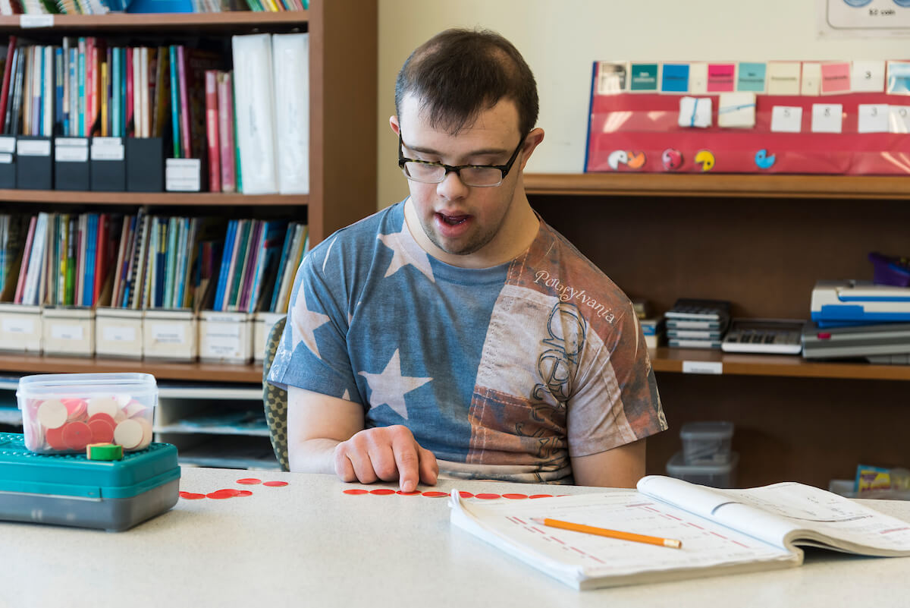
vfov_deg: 20.9
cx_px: 455
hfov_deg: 30.9
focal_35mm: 65
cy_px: 304
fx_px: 1644
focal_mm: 65
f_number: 5
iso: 1000
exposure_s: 1/125
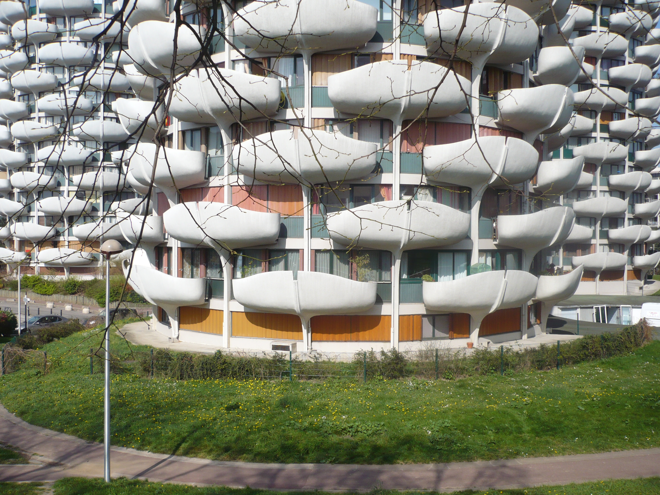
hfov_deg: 52.6
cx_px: 330
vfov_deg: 40.7
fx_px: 667
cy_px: 248
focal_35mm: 35
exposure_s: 1/250
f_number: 8
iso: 100
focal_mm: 5.8
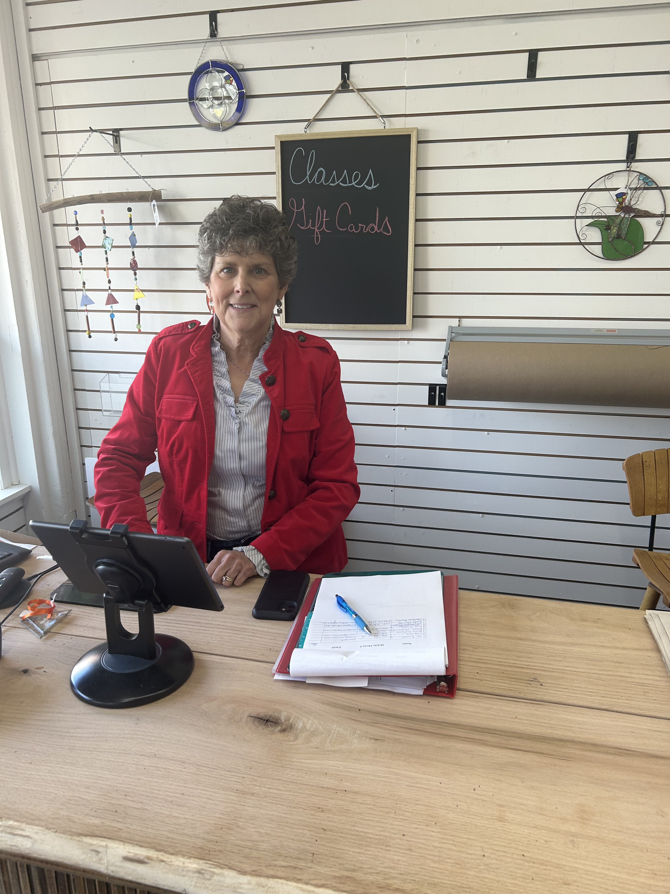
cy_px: 447
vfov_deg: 67.3
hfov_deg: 53.1
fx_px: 671
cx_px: 335
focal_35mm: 26
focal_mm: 5.7
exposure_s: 1/156
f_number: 1.5
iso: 64
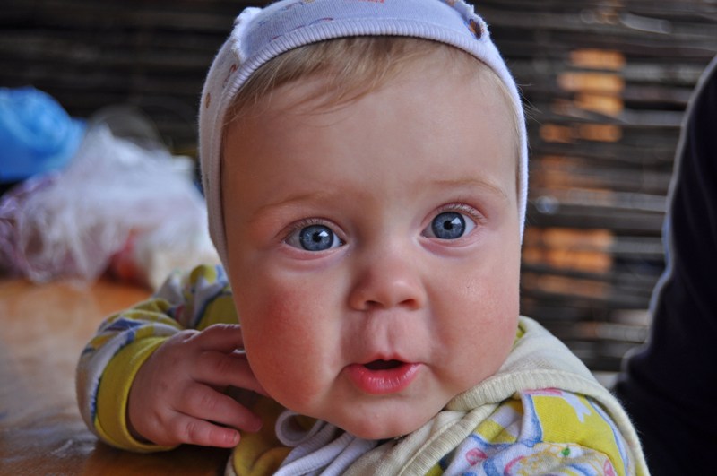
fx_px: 1134
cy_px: 238
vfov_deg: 23.7
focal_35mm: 57
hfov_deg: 35.1
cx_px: 358
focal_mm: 38
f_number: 4.8
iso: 220
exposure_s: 1/30
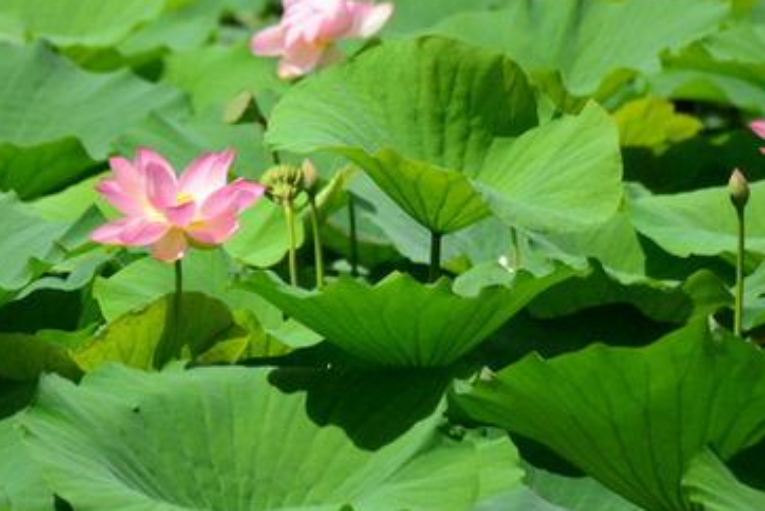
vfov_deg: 2.4
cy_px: 178
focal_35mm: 580
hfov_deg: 3.6
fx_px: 12335
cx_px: 241
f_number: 2.8
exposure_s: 1/2000
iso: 100
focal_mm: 200
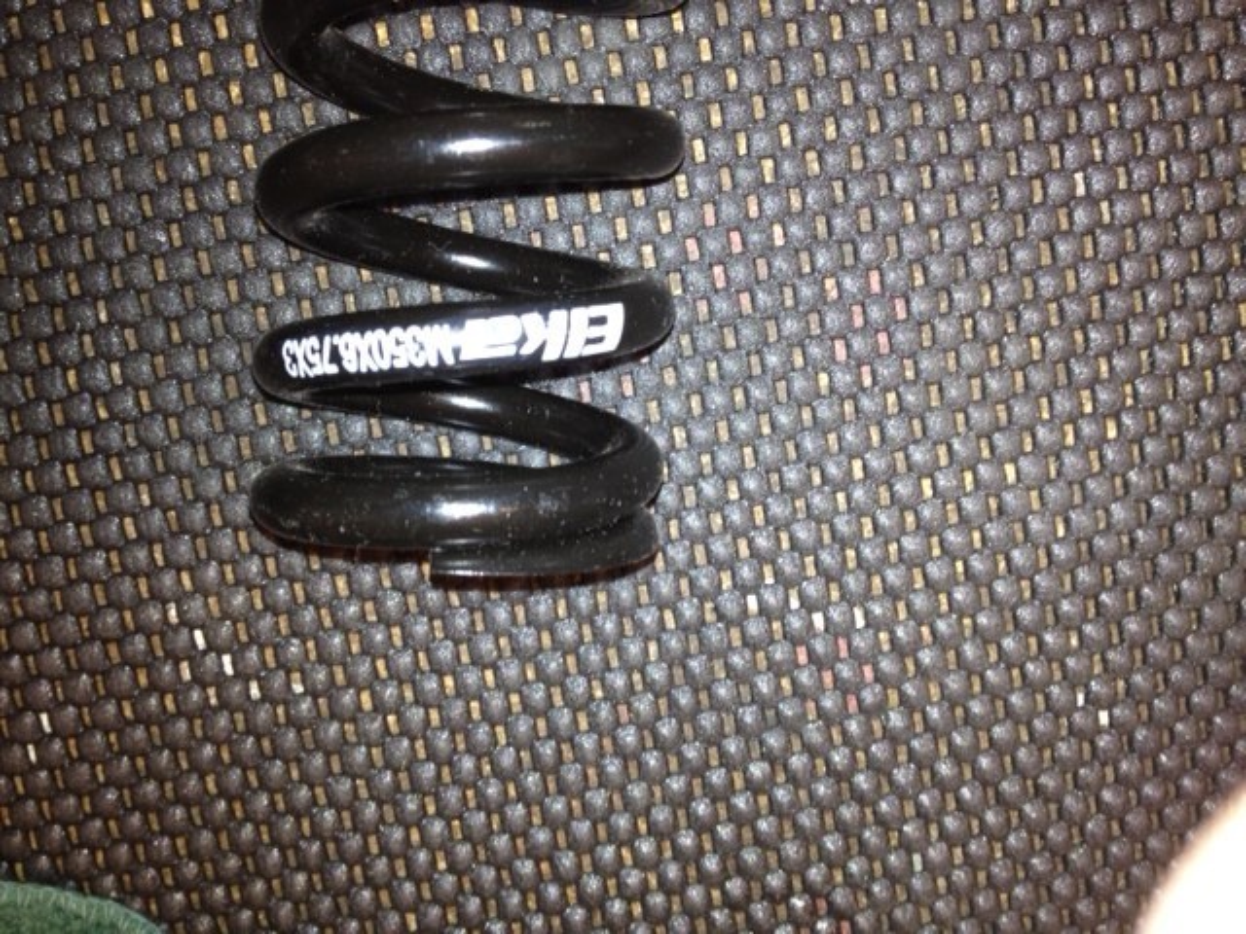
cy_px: 467
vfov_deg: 40.7
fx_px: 1260
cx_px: 623
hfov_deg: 52.6
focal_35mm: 35
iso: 64
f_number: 2.4
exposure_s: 1/20
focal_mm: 4.28
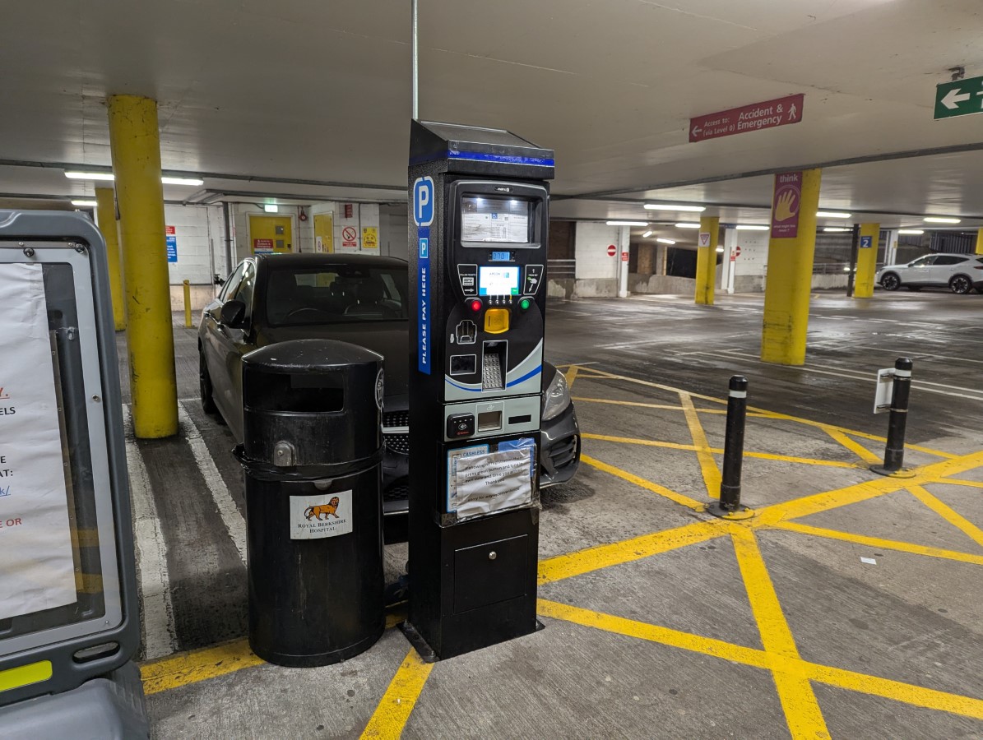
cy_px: 370
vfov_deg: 56.9
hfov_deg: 71.5
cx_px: 492
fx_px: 683
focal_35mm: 24
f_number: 1.85
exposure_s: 1/50
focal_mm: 6.81
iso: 140
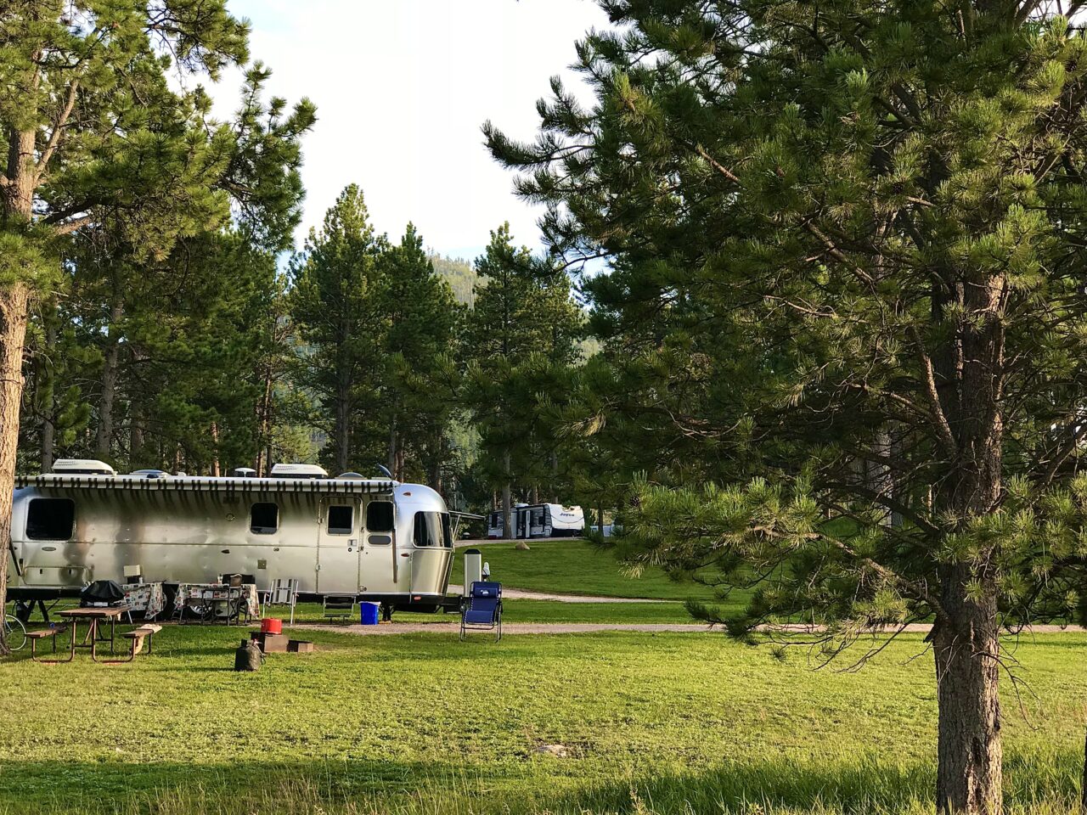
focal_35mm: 57
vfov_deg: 25.7
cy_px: 408
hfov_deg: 33.8
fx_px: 1790
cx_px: 544
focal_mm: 6.6
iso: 20
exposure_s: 1/130
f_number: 2.8
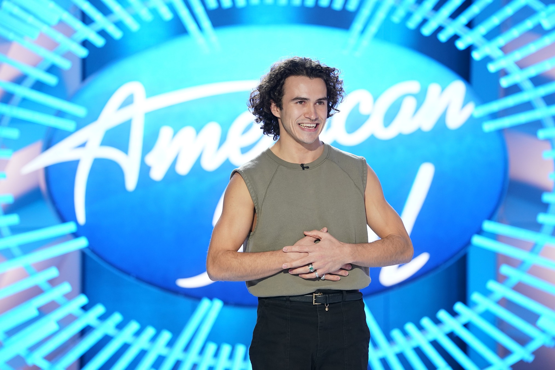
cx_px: 278
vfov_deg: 6.9
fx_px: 3083
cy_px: 185
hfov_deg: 10.3
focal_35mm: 200
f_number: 4
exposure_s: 1/400
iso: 2000
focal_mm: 200
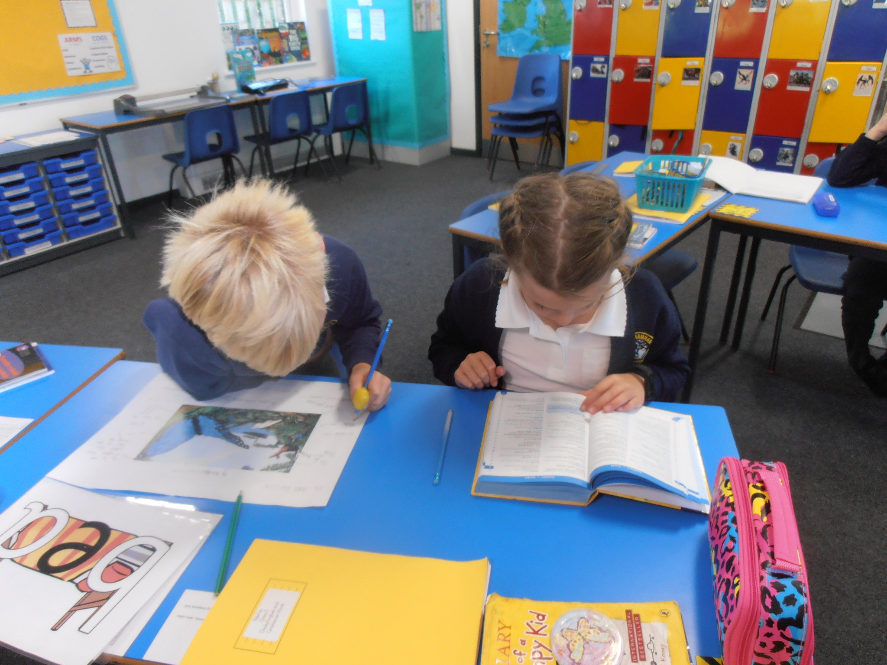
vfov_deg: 56.8
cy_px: 332
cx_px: 444
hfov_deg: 71.6
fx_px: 615
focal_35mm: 24
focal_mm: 4.2
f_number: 3
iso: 125
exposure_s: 1/30
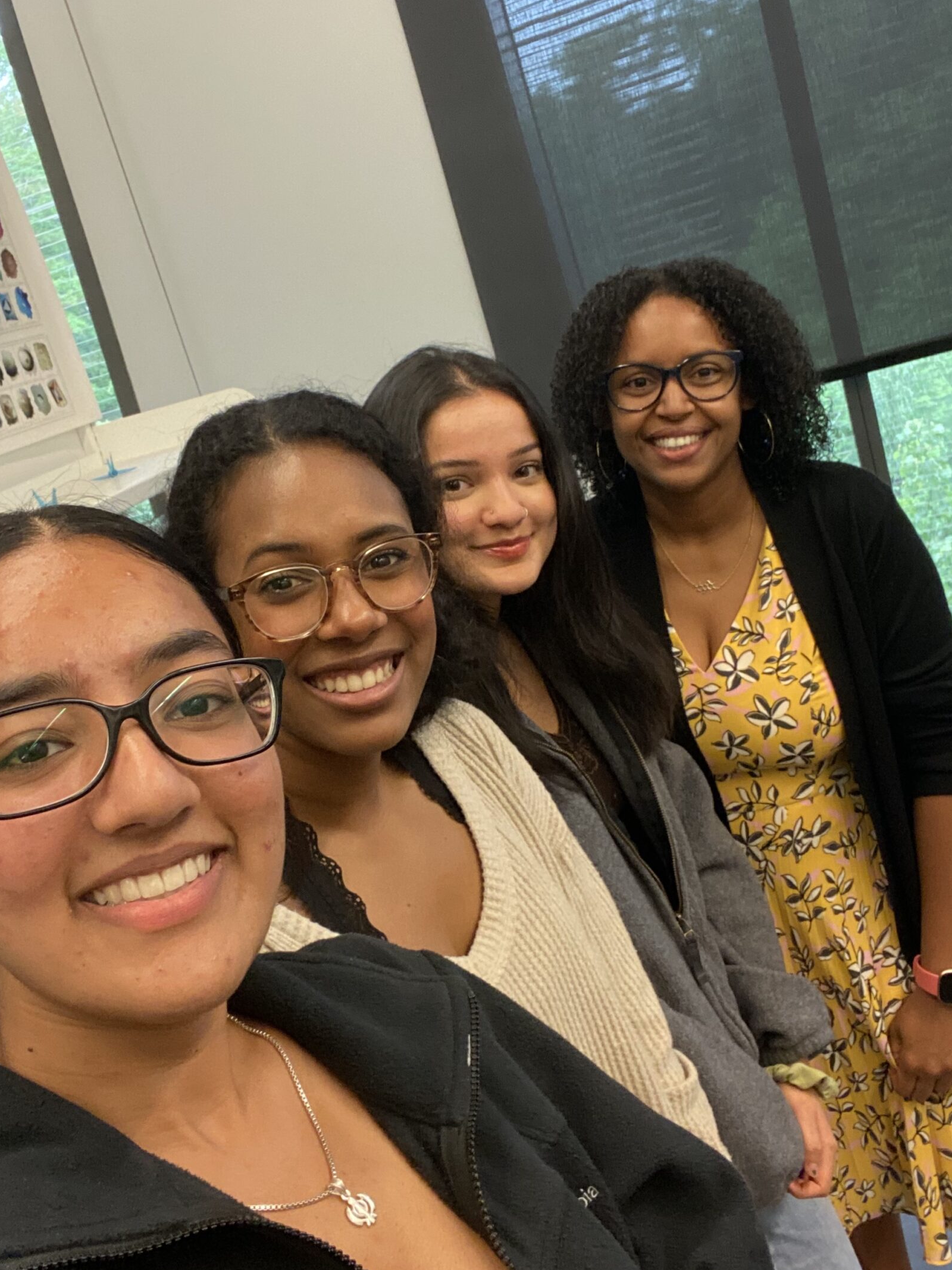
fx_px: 1320
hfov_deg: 39.6
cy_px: 619
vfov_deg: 51.3
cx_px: 406
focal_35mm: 36
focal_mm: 2.71
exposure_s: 1/60
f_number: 2.2
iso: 320
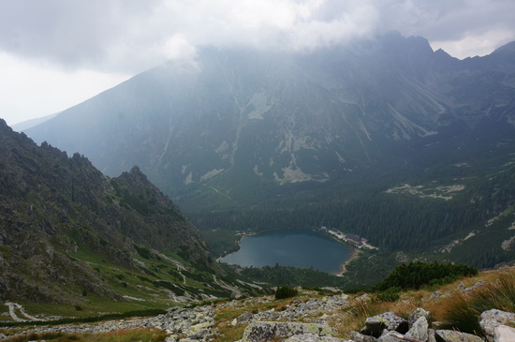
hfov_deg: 73.8
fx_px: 343
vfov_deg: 53.0
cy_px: 171
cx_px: 258
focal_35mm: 24
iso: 100
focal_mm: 16
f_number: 11
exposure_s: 1/80
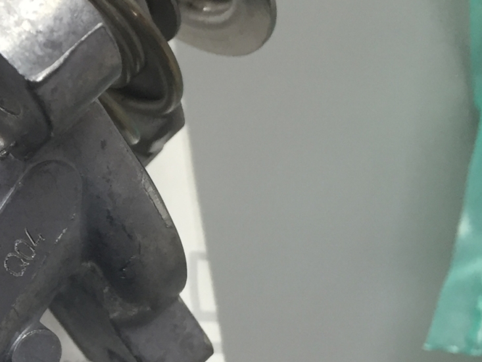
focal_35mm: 81
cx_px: -186
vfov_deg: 18.1
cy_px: 255
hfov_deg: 21.3
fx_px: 1128
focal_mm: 4.15
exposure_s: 1/33
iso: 32
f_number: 2.2
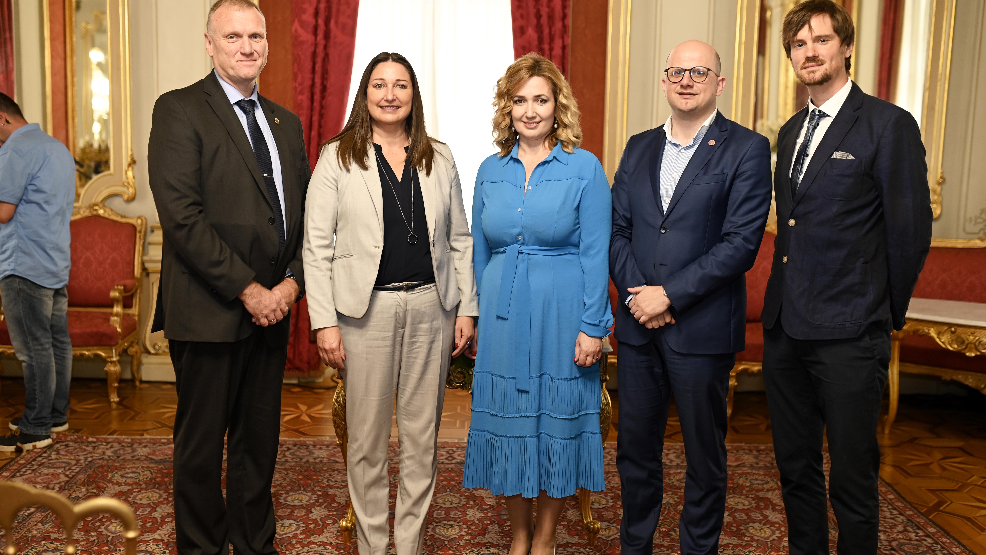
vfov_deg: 32.0
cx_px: 495
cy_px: 310
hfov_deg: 54.0
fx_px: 967
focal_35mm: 37
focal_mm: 35
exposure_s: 1/125
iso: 640
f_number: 2
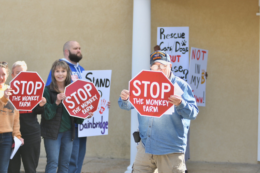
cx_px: 130
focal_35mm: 158
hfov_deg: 13.0
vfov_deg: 8.7
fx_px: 1137
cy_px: 86
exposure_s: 1/400
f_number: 2.8
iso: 100
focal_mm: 105
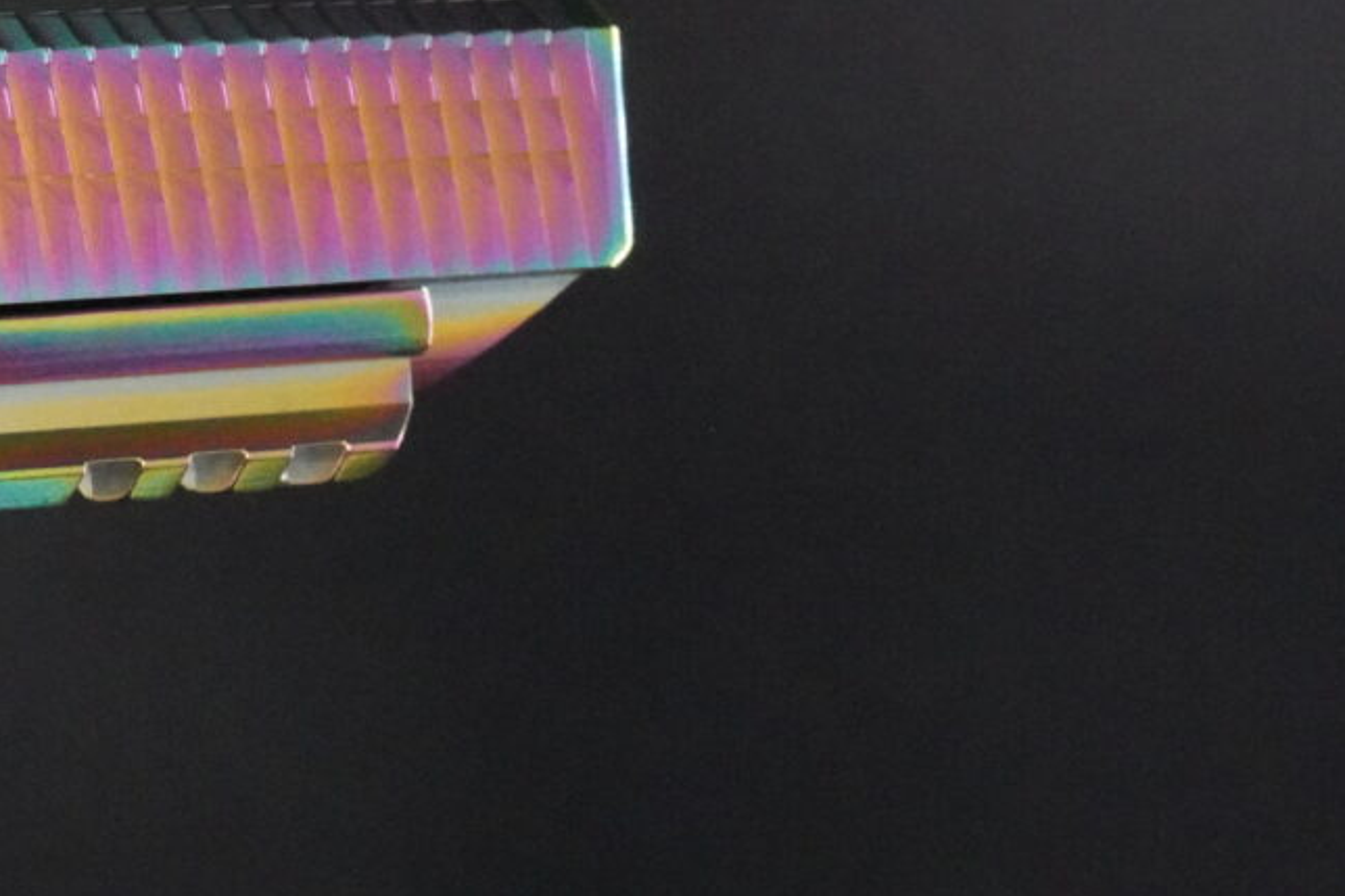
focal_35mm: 159
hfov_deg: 12.4
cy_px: 907
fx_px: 5939
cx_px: -537
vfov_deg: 8.6
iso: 12800
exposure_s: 1/320
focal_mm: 50
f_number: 14
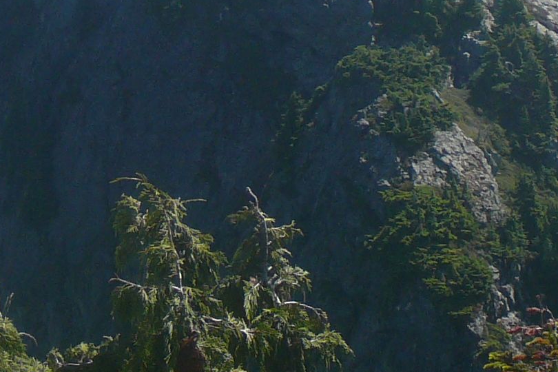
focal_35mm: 253
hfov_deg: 8.1
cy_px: 35
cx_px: 281
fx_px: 3921
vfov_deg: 5.4
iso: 80
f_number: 3.7
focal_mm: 11.5
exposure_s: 1/640
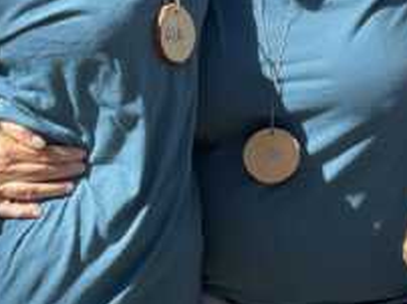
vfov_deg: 5.4
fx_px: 3206
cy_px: 96
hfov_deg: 7.1
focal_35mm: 273
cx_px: 625
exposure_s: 1/121
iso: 25
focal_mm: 7.5
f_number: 2.2
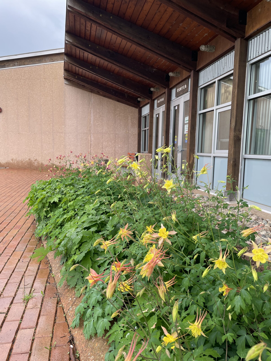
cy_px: 180
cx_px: 136
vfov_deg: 67.3
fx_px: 271
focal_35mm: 26
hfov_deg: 53.1
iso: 32
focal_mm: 4.2
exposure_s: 1/256
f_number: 1.6
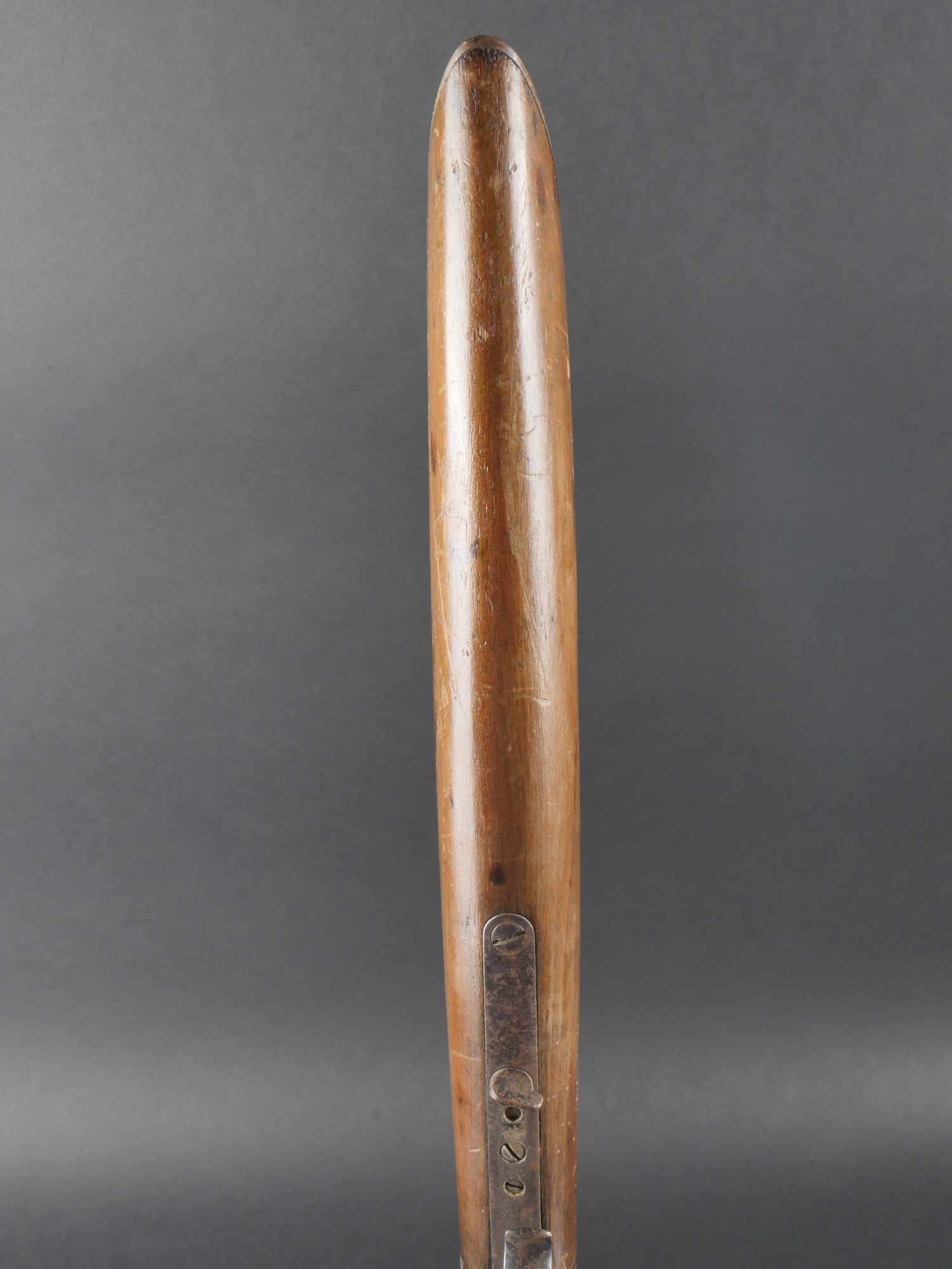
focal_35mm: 36
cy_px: 634
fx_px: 1320
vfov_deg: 51.4
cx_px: 476
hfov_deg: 39.7
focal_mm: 18
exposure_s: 1/160
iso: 200
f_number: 16
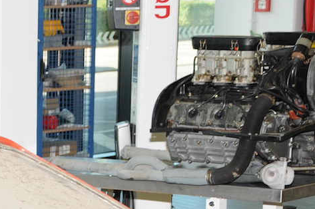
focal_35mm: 195
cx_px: -158
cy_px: 326
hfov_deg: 10.2
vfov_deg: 6.9
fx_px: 1704
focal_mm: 32
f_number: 5
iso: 200
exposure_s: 1/60
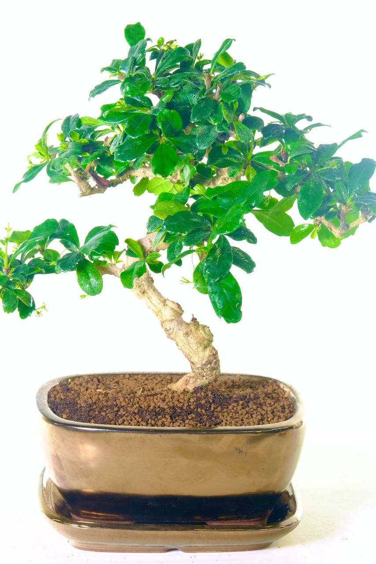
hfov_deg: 9.2
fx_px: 2349
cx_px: 188
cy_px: 282
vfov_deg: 13.7
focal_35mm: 150
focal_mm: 99.8
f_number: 11
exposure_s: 1/13
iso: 1600
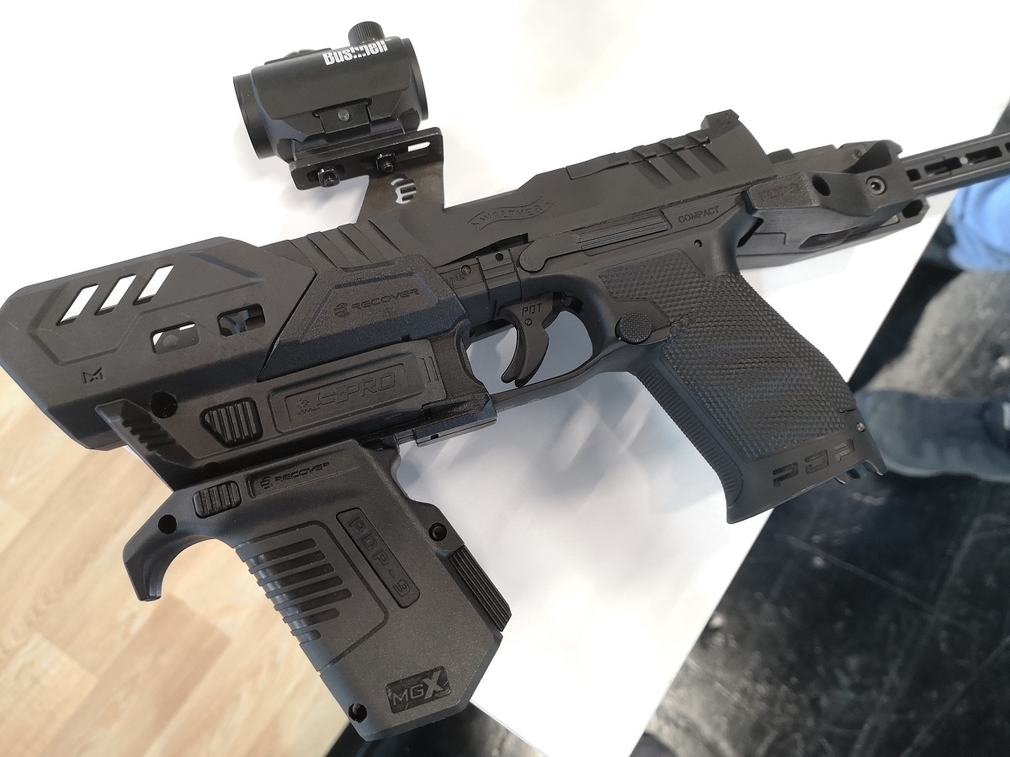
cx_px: 505
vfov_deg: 51.4
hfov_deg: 65.3
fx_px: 788
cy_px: 378
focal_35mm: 27
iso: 400
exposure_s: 1/33.3
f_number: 1.8
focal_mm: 5.58
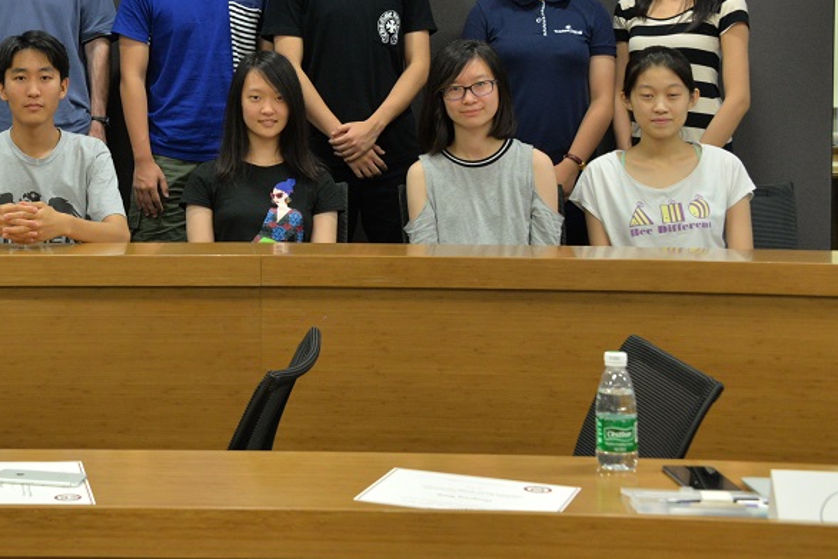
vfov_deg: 18.2
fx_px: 1723
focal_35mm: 74
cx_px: 13
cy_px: 84
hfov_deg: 26.0
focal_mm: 36
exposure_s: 1/25
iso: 1250
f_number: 6.3
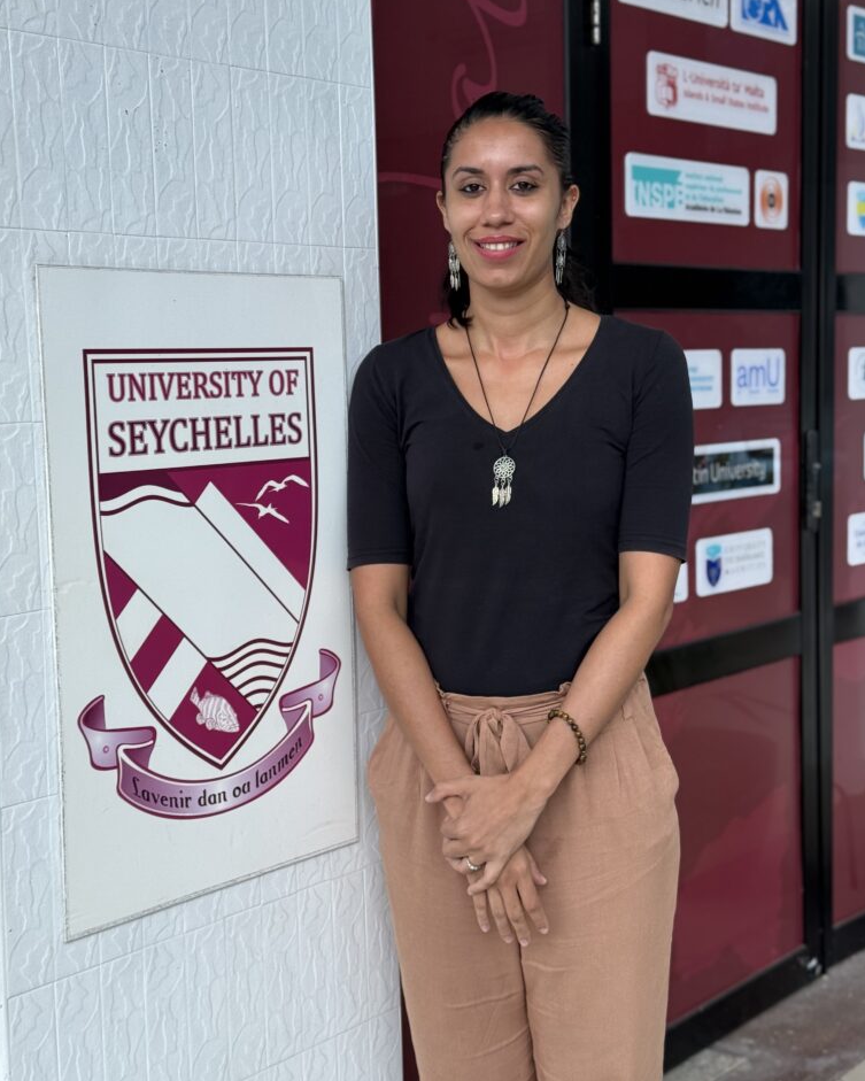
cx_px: 434
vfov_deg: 36.6
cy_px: 503
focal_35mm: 51
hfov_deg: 29.7
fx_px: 1632
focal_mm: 6.76
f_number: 1.78
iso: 100
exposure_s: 1/1285
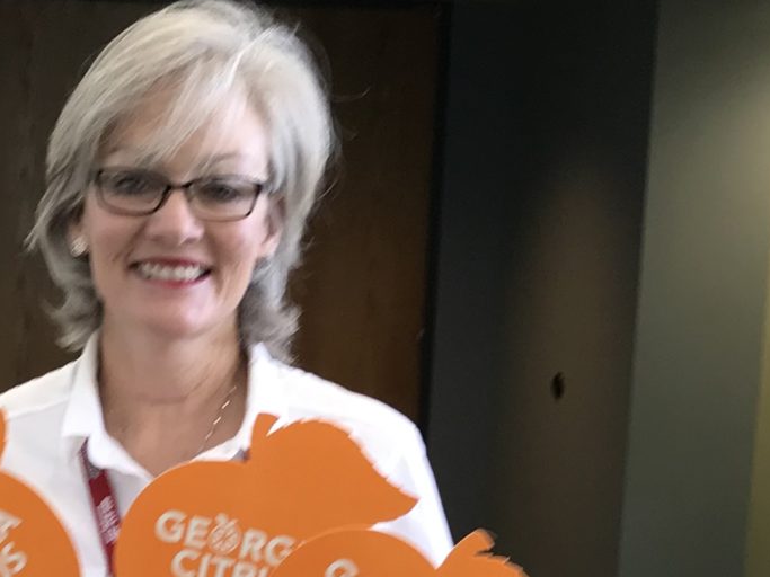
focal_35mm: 105
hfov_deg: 18.5
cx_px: 108
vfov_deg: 13.7
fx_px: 2335
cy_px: 703
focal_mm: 3.99
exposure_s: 1/60
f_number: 1.8
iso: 25
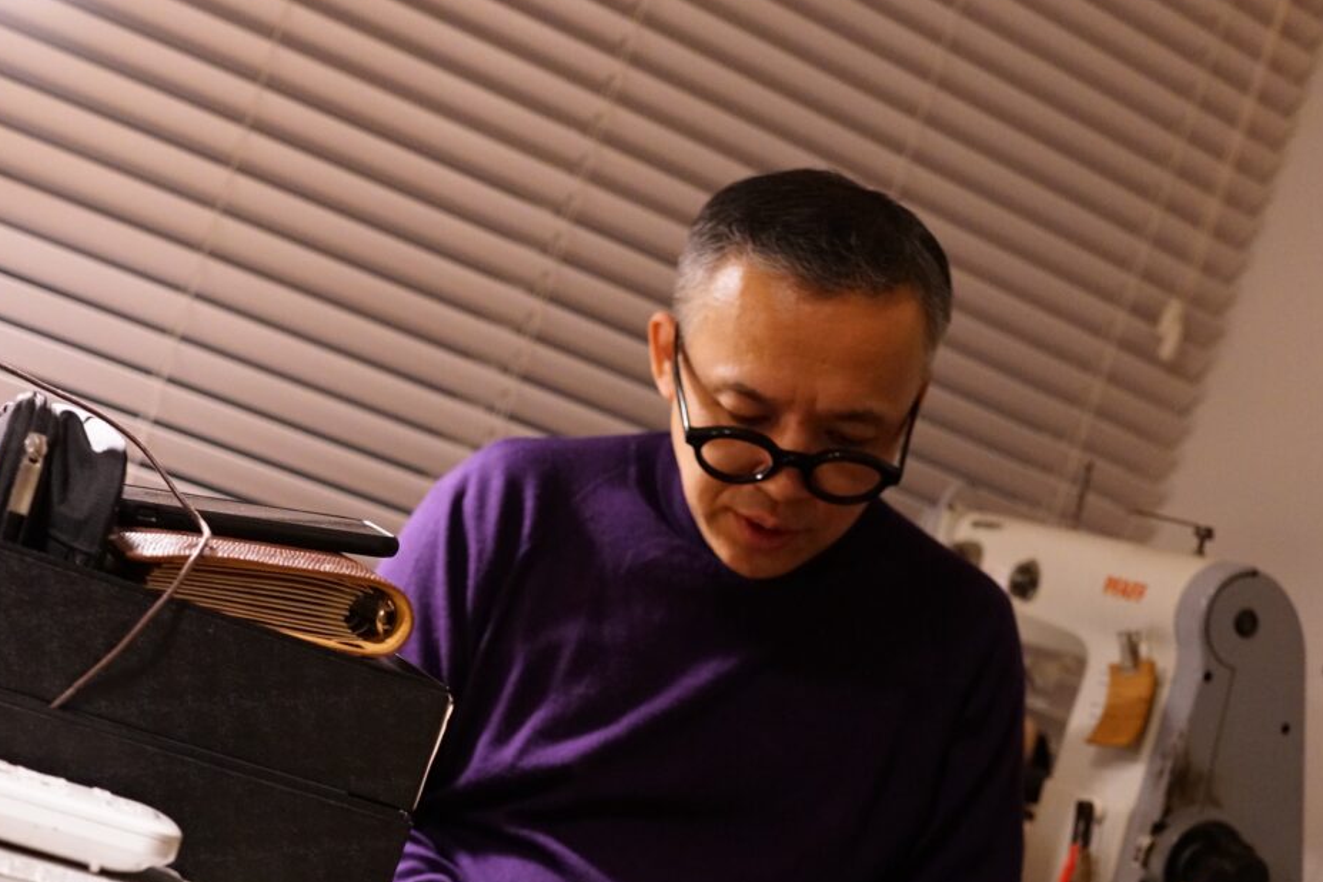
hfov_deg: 34.5
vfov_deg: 22.6
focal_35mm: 58
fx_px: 2131
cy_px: 846
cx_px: 691
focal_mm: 35
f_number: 3.2
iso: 5000
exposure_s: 1/100
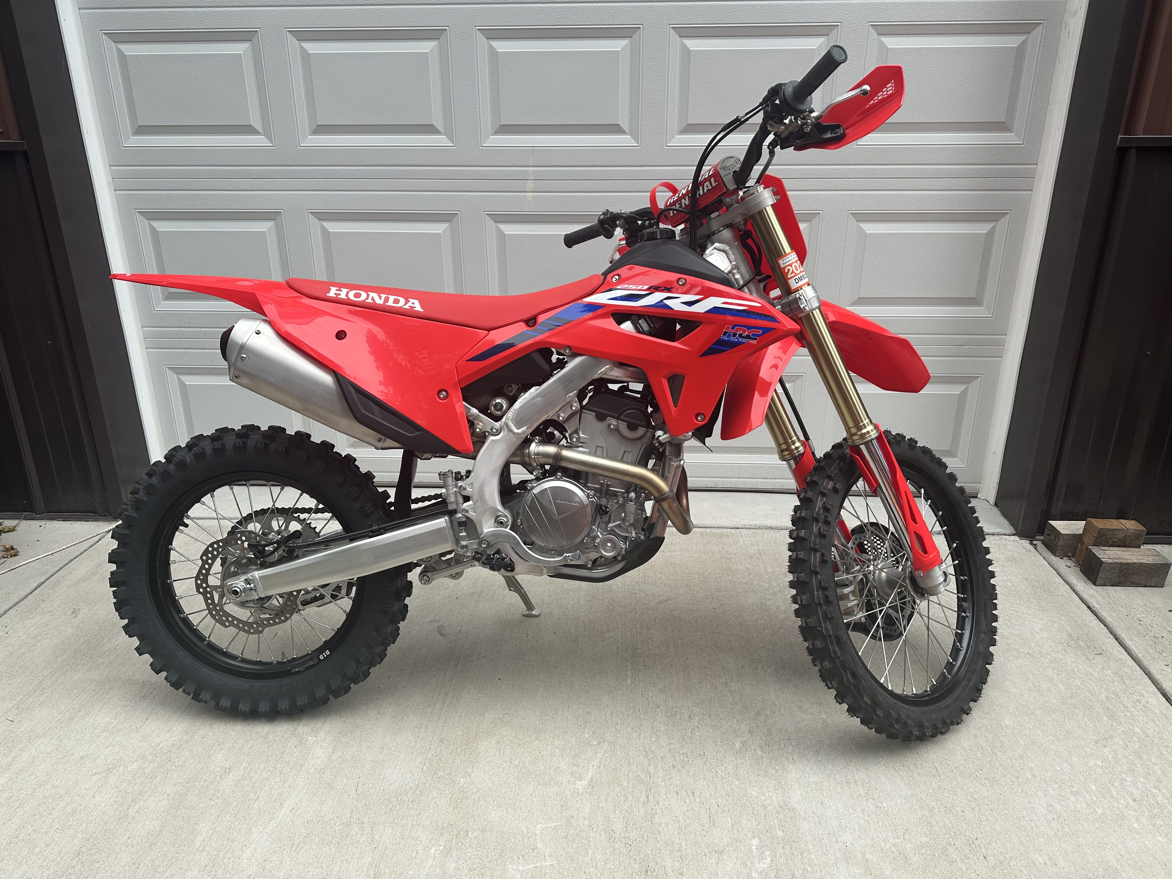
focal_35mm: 24
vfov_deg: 56.8
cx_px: 586
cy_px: 440
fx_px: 813
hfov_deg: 71.6
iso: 64
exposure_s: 1/213
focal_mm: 6.86
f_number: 1.78
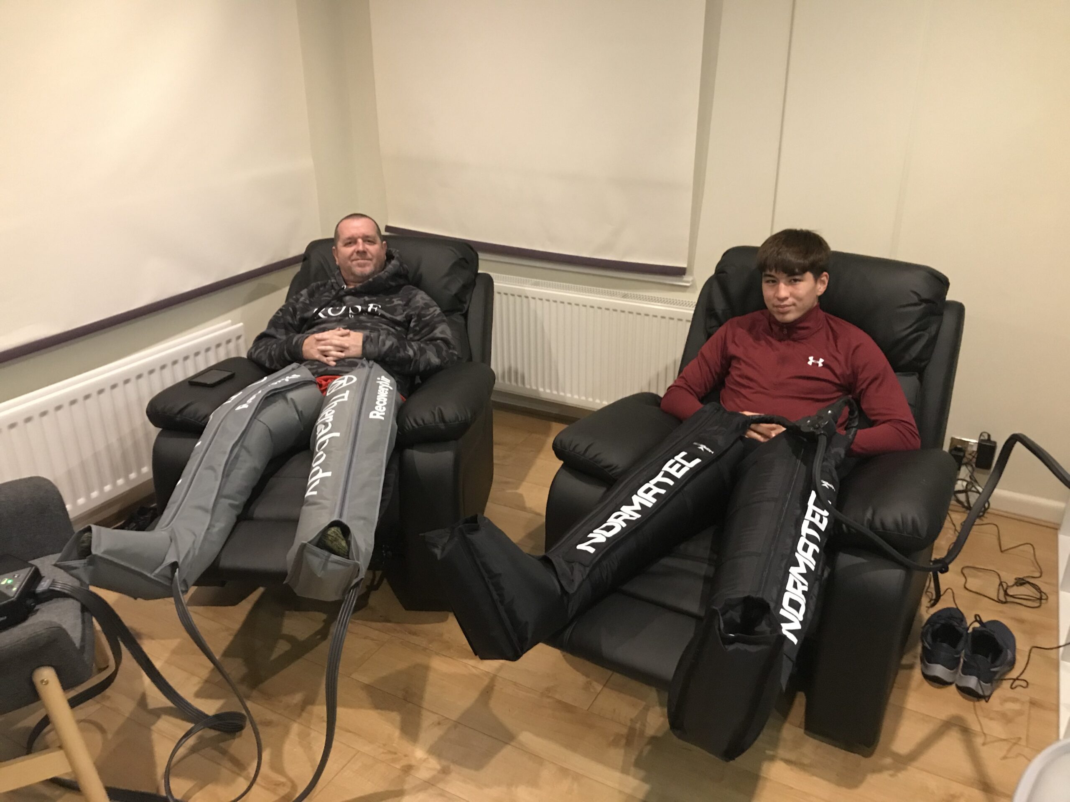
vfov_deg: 49.7
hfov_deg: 63.4
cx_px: 535
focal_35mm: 28
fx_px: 865
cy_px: 401
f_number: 1.8
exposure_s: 1/4
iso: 100
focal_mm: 3.99
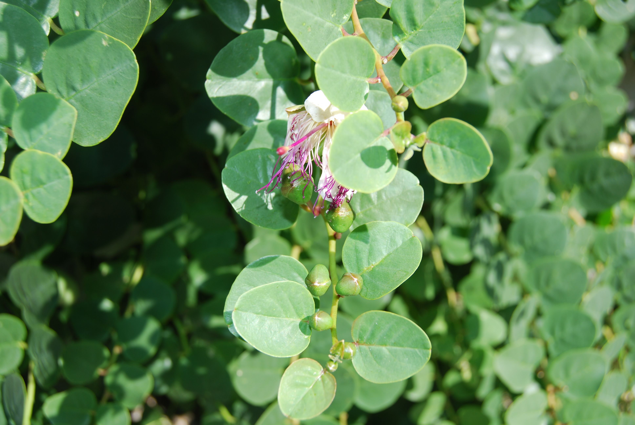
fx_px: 689
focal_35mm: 39
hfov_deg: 49.5
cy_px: 212
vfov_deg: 34.3
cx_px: 318
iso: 100
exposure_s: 1/200
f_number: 6.3
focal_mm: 26
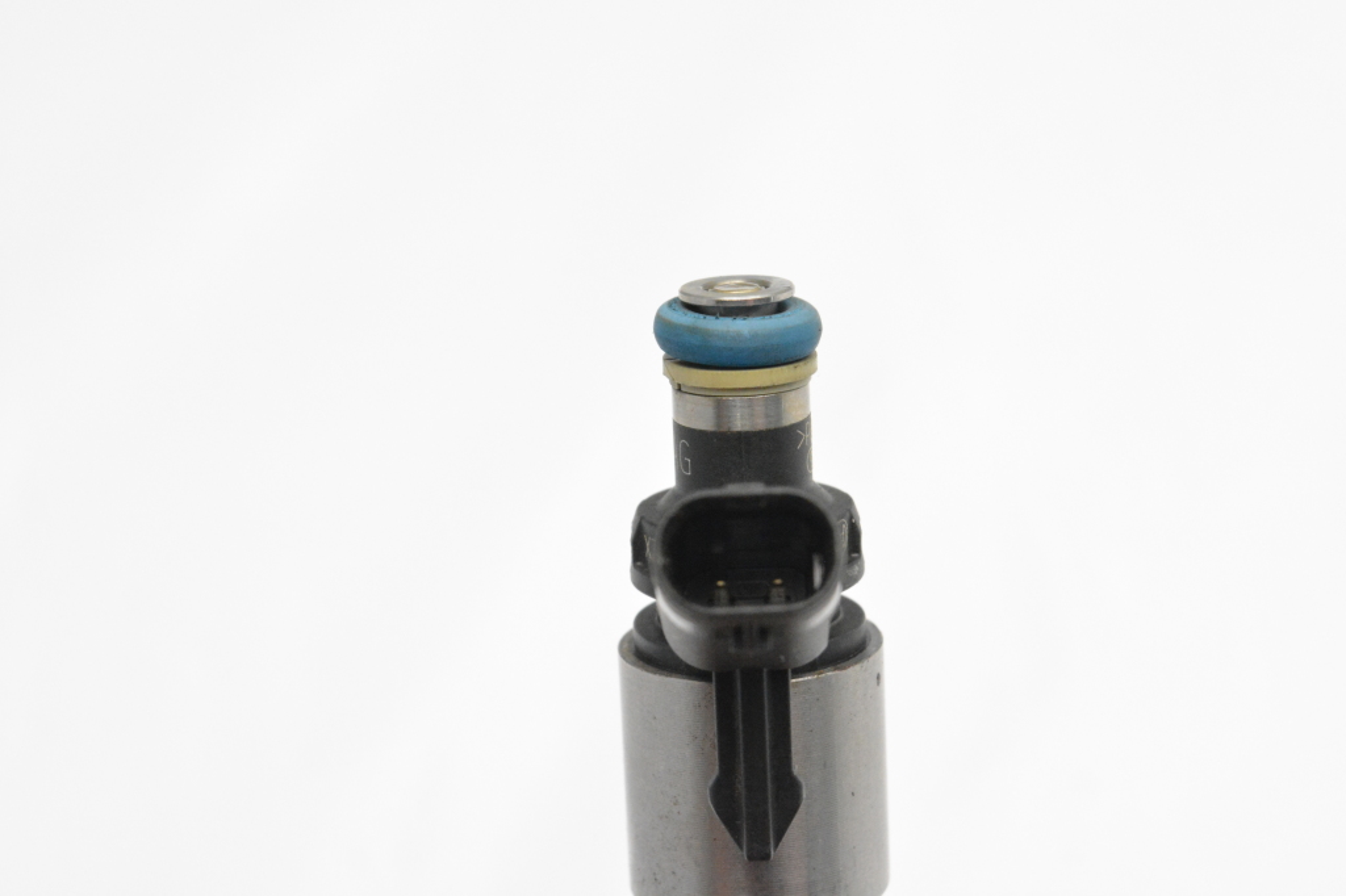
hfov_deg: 24.6
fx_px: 3083
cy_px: 448
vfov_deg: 16.5
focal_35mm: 82
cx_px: 673
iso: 6400
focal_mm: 55
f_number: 11
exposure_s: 1/500
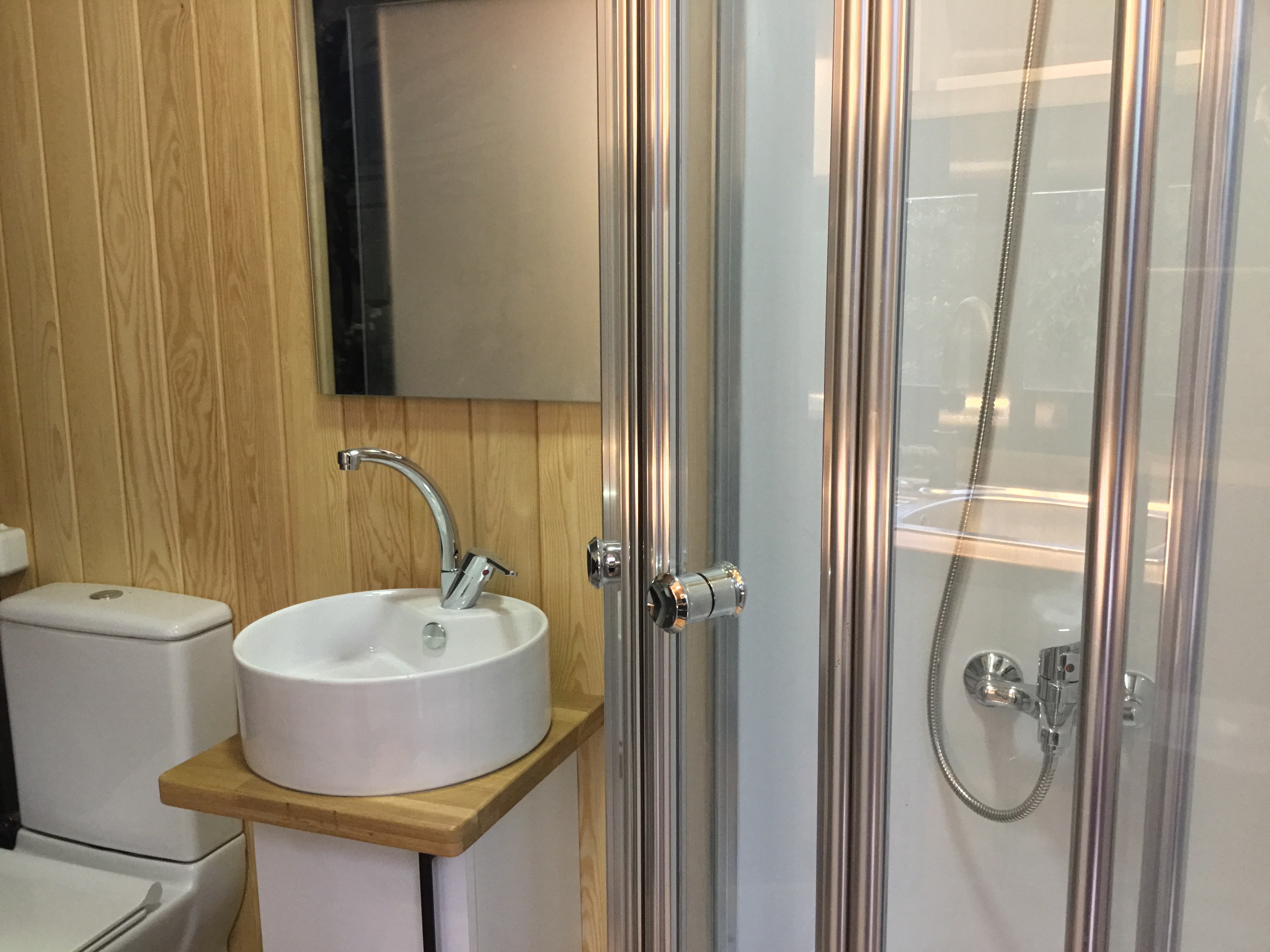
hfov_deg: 58.4
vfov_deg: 45.4
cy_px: 476
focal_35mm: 31
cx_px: 635
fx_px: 1137
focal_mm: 3.3
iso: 160
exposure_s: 1/33
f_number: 2.4
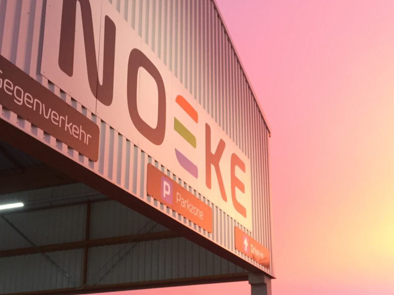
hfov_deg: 40.3
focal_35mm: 47
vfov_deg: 30.4
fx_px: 535
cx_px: 228
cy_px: 215
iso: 160
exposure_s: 1/33
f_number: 2.2
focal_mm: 4.15
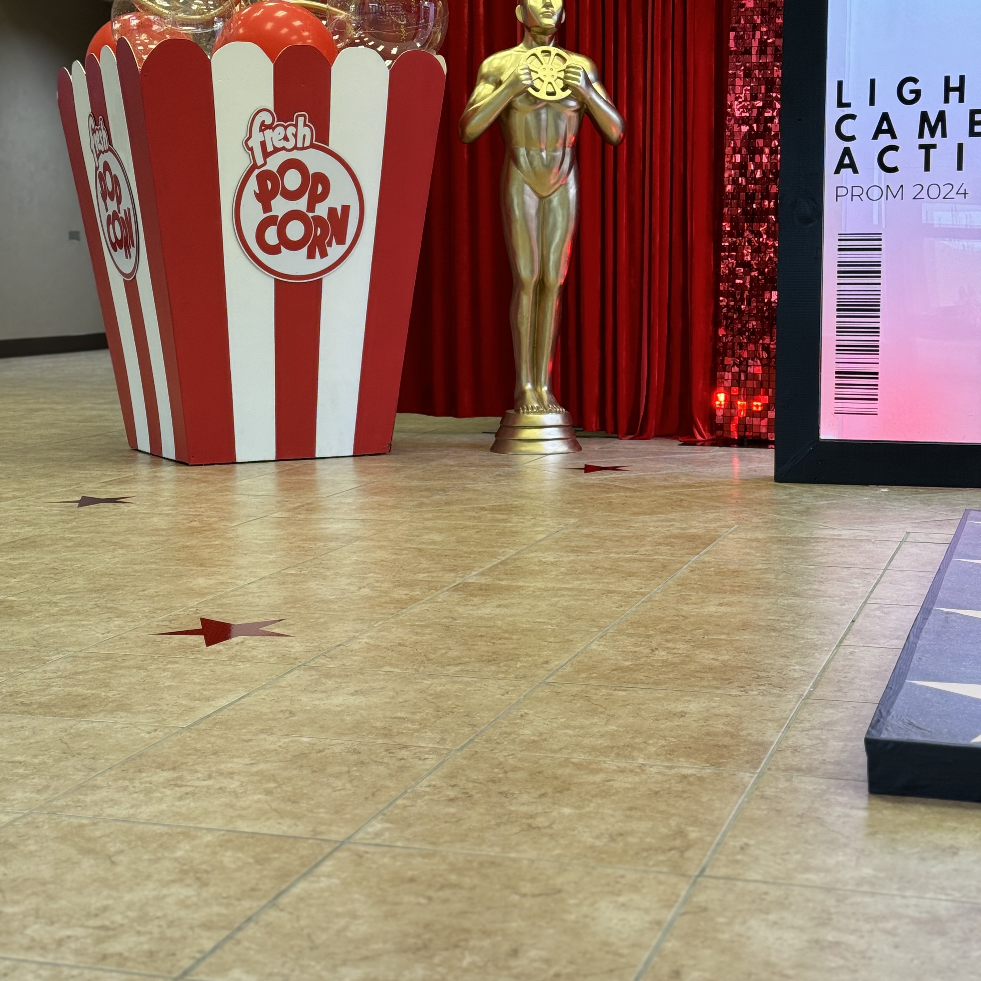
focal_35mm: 57
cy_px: 411
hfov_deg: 30.0
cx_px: 491
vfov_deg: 30.0
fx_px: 1828
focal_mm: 6.76
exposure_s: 1/60
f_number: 1.78
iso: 100
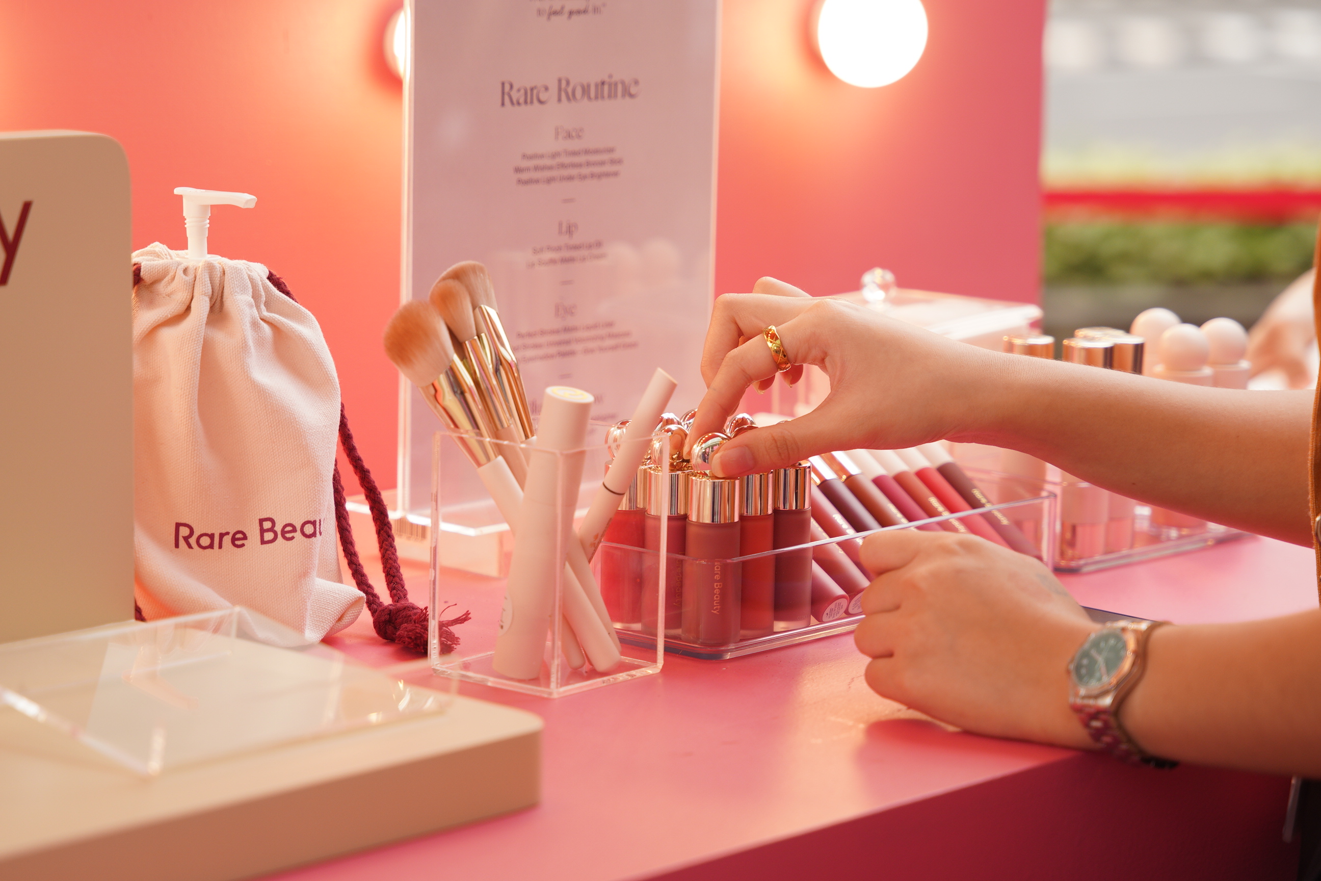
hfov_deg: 19.5
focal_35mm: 105
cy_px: 440
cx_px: 660
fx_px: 3853
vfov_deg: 13.0
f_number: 2.8
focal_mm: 70
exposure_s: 1/250
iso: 200
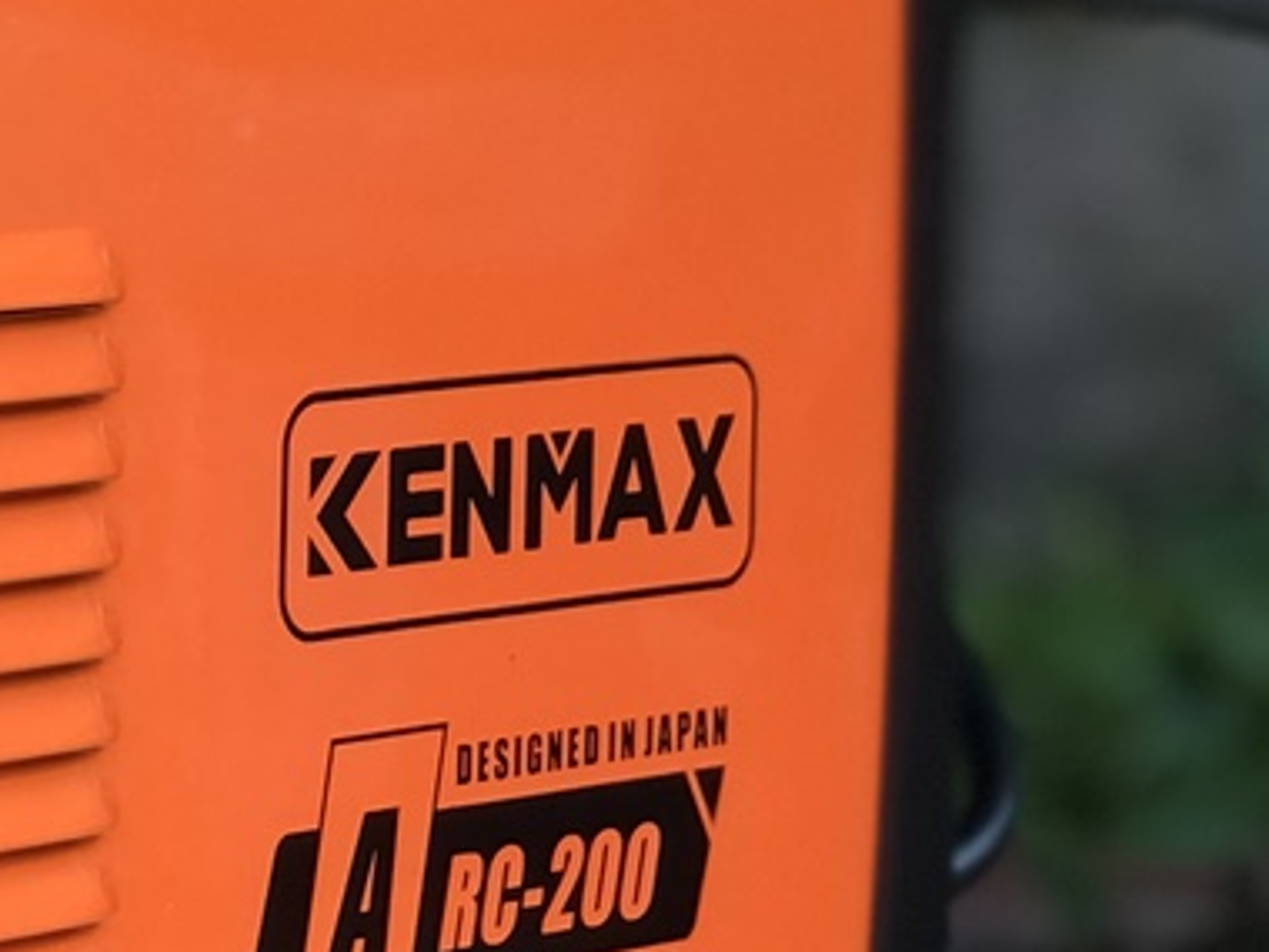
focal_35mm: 216
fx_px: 7918
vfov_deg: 6.9
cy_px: 244
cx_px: -1045
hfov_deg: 8.8
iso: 20
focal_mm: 6.6
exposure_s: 1/40
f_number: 2.8
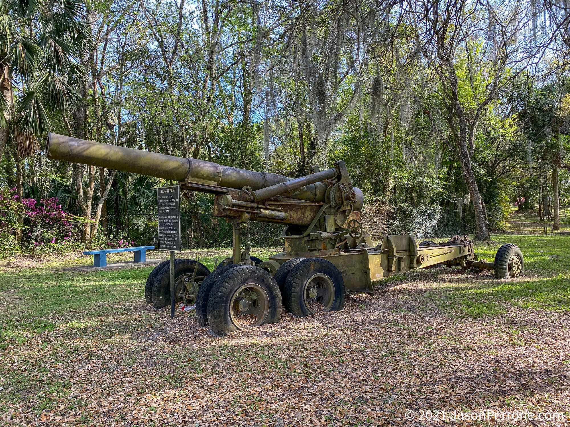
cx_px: 285
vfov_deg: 53.1
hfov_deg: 67.3
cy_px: 214
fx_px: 428
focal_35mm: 26
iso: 32
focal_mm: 4.25
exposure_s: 1/250
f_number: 1.8
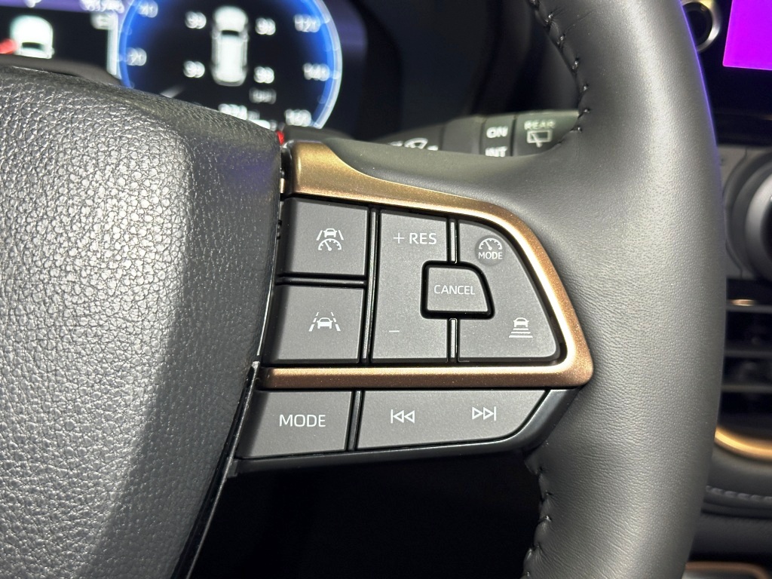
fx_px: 1070
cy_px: 290
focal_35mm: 48
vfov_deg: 30.3
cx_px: 386
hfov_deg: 39.7
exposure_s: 1/40
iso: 250
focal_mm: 6.86
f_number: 1.78
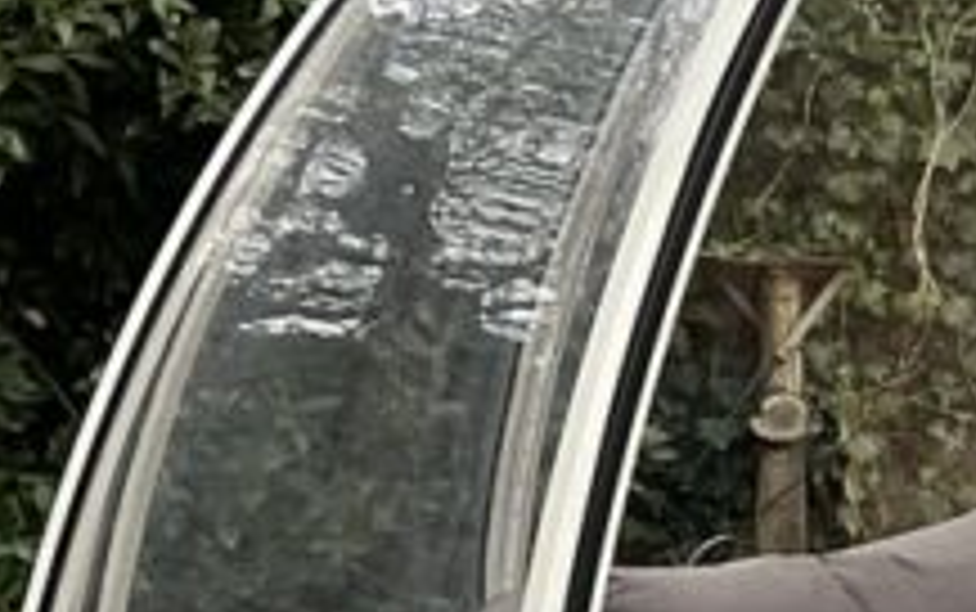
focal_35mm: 145
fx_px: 3860
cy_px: 594
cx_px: 1853
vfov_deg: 9.0
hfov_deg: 12.8
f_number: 1.8
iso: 20
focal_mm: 3
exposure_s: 1/120
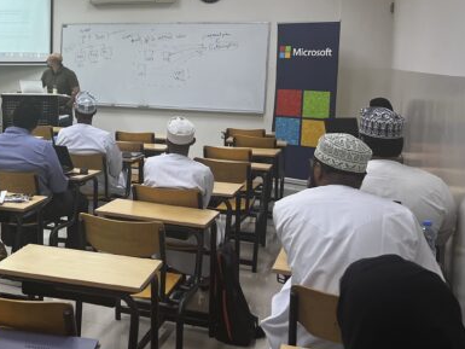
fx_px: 699
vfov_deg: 27.8
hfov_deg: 33.8
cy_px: 110
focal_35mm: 52
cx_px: 6
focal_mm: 5.7
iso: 125
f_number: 1.5
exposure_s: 1/111
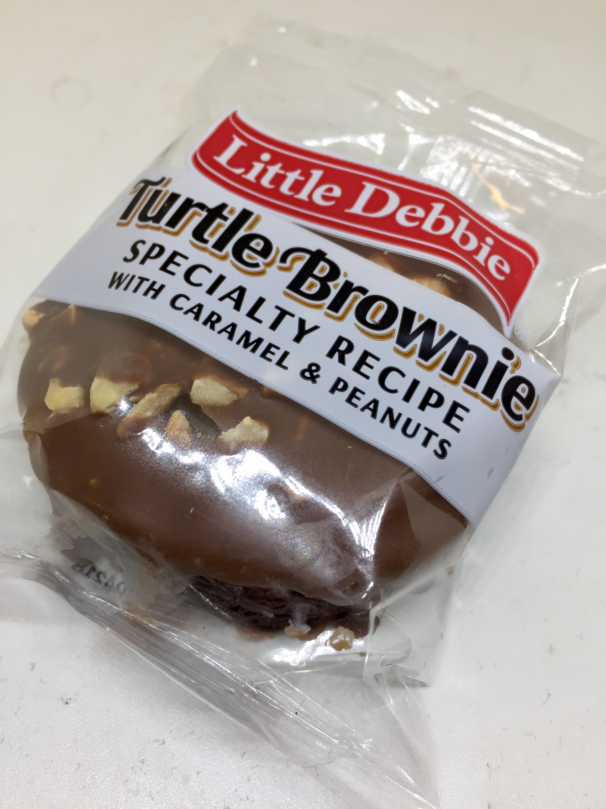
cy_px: 404
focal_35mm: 29
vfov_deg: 61.7
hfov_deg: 48.2
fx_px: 677
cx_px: 303
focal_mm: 4.15
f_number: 2.2
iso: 32
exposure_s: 1/60
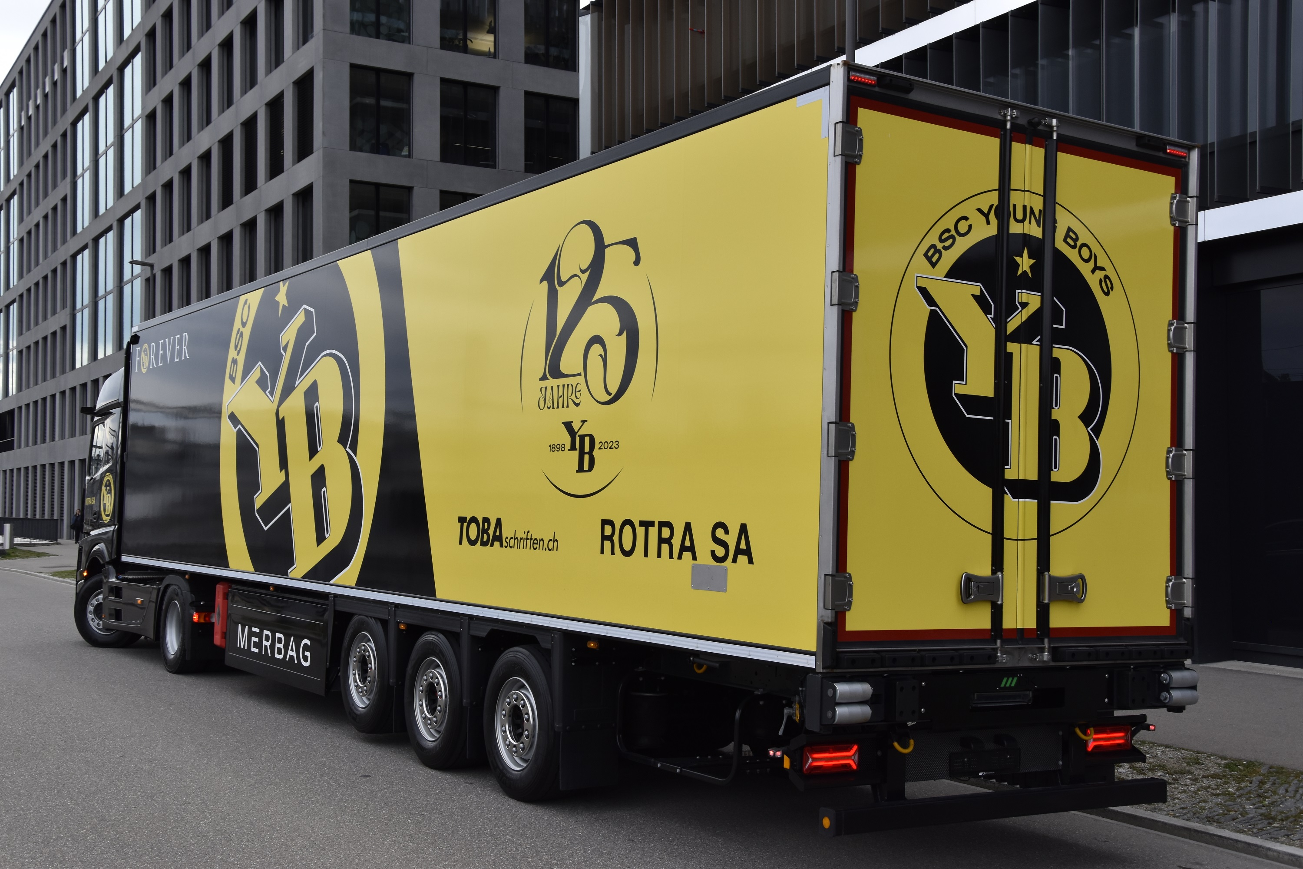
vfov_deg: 31.9
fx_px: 1520
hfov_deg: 46.4
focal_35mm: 42
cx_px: 652
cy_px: 434
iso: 400
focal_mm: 28
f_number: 7.1
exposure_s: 1/200
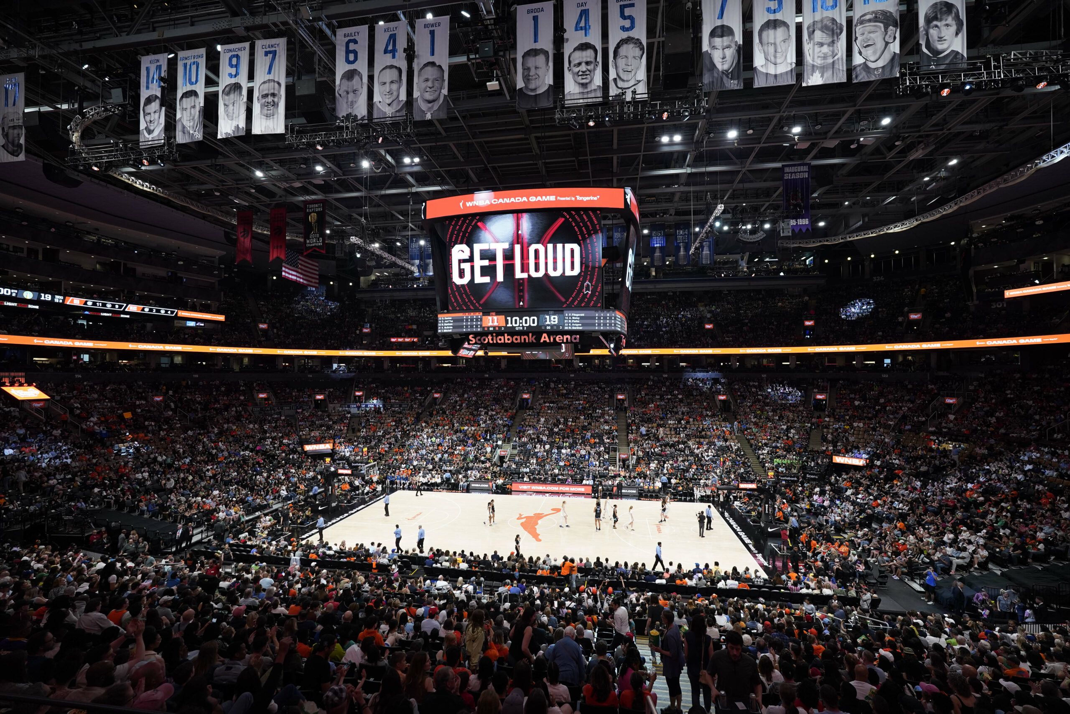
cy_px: 357
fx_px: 476
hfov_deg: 96.7
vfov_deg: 73.8
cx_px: 535
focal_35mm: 16
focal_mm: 16
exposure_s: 1/250
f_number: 4
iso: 1000
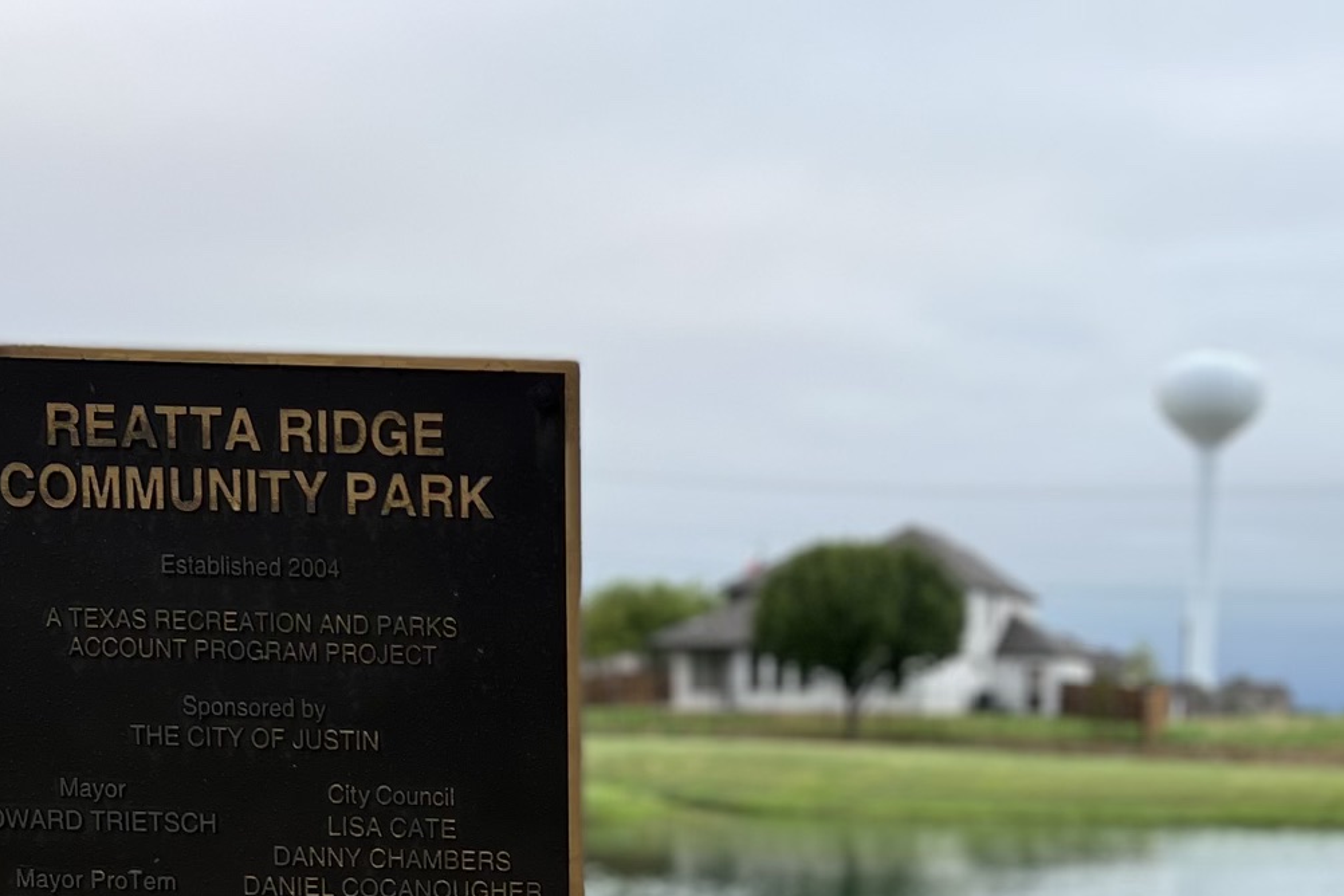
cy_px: 1005
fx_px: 2016
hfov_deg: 36.5
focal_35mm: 54
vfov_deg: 23.4
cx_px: 900
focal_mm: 5.7
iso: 50
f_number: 1.5
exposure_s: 1/887
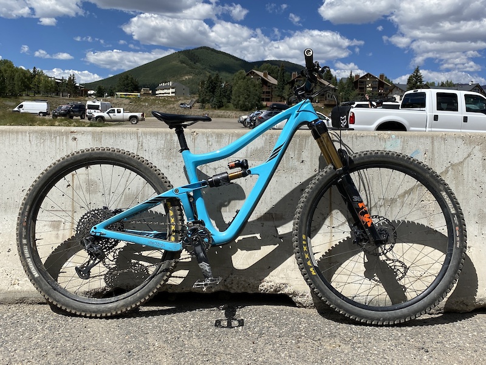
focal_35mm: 26
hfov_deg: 67.3
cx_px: 243
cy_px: 182
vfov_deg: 53.1
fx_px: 365
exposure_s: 1/5025
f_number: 1.8
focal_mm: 4.25
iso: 32
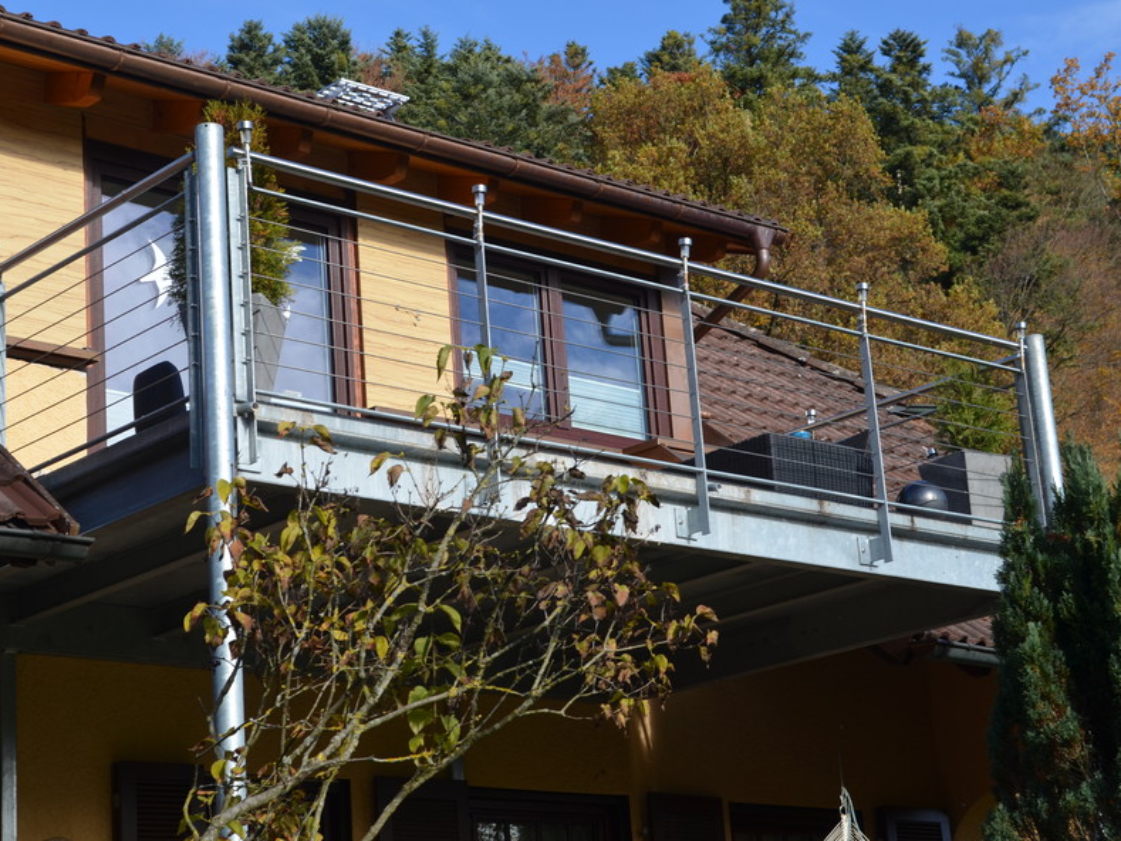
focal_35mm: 76
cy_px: 416
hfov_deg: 25.7
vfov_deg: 19.4
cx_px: 527
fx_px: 2462
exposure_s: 1/250
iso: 180
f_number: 8
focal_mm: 46
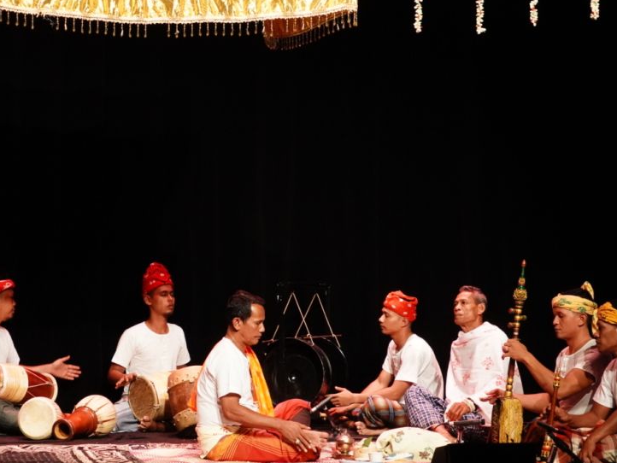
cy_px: 228
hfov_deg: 18.0
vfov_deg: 13.6
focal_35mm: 109
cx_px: 180
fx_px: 1943
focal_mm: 66
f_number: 6.3
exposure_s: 1/80
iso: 10000
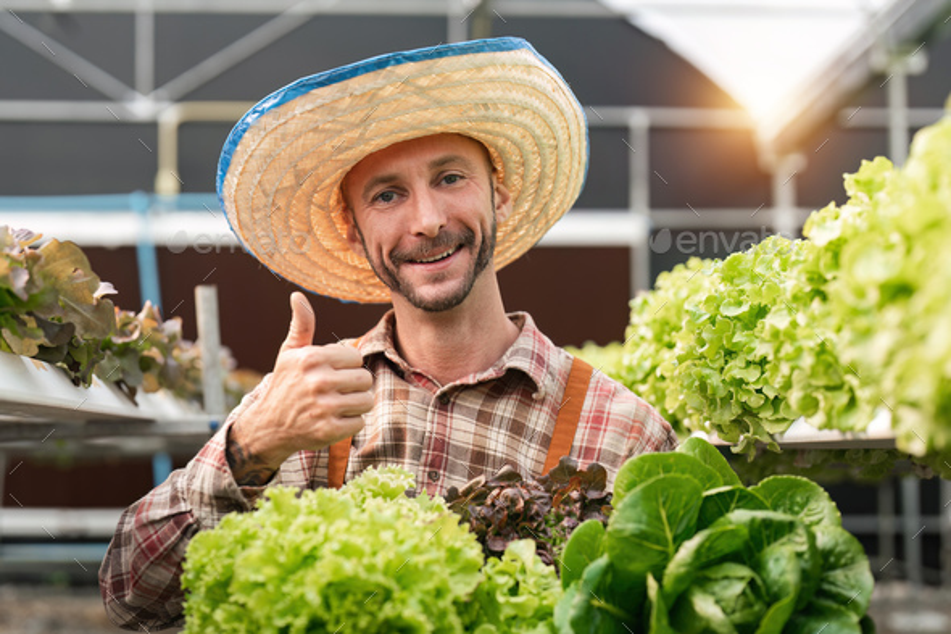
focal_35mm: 50
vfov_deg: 27.0
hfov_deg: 39.6
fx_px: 1320
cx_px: 476
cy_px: 317
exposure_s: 1/500
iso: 125
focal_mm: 50
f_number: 2
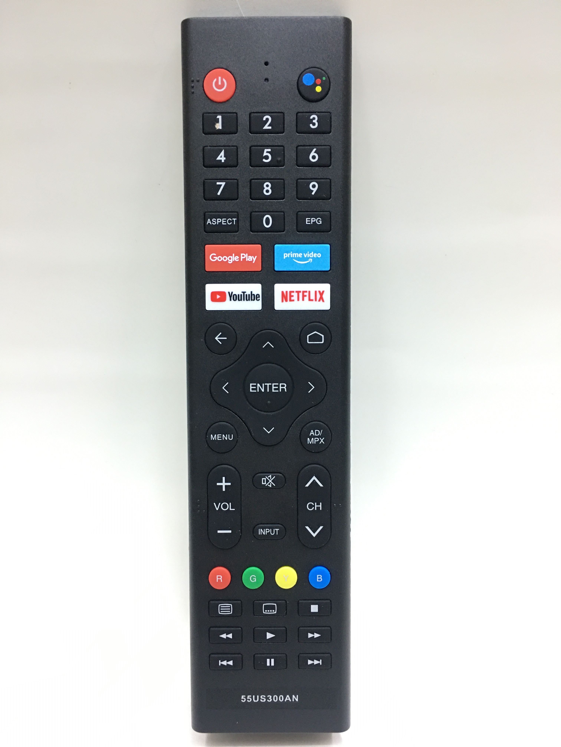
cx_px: 280
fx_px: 627
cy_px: 374
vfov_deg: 61.7
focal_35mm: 29
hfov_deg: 48.2
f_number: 2.2
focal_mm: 4.15
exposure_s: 1/17
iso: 100
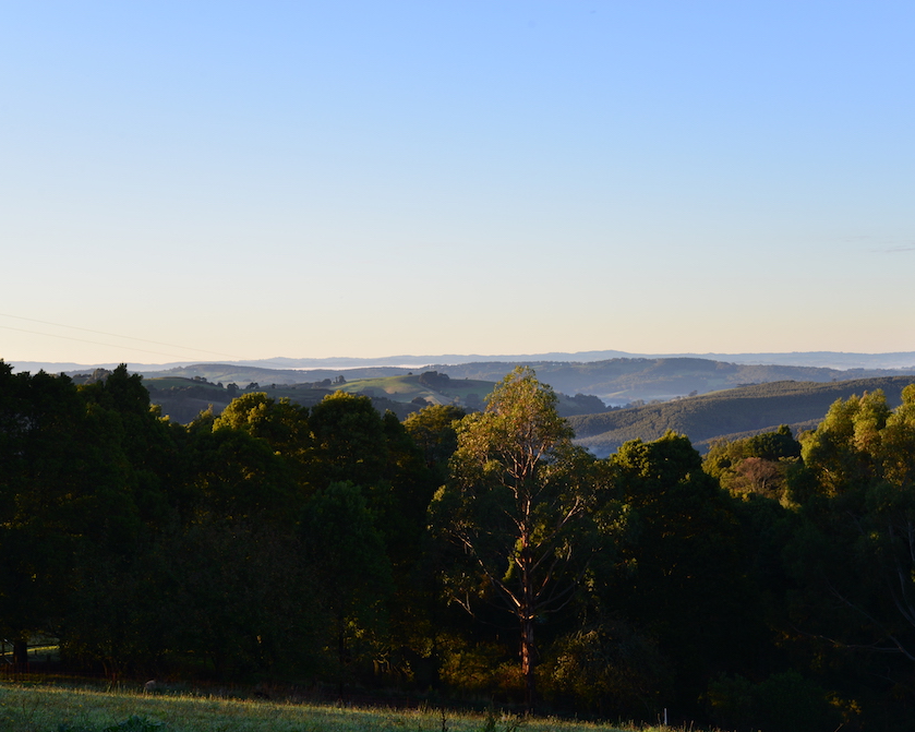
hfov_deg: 34.2
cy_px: 371
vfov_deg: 27.6
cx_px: 474
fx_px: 1489
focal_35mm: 55
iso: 200
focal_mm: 48
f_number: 9
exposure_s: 1/100
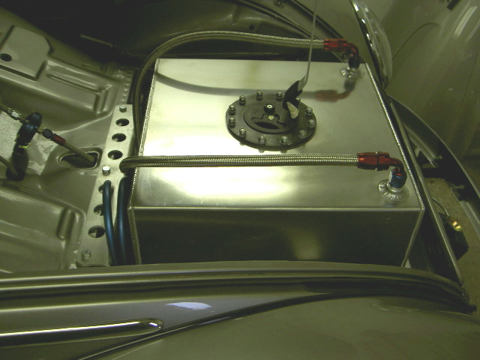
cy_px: 180
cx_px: 240
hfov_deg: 47.9
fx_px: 541
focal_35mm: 39
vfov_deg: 36.8
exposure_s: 1/100
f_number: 2.8
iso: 50
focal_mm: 8
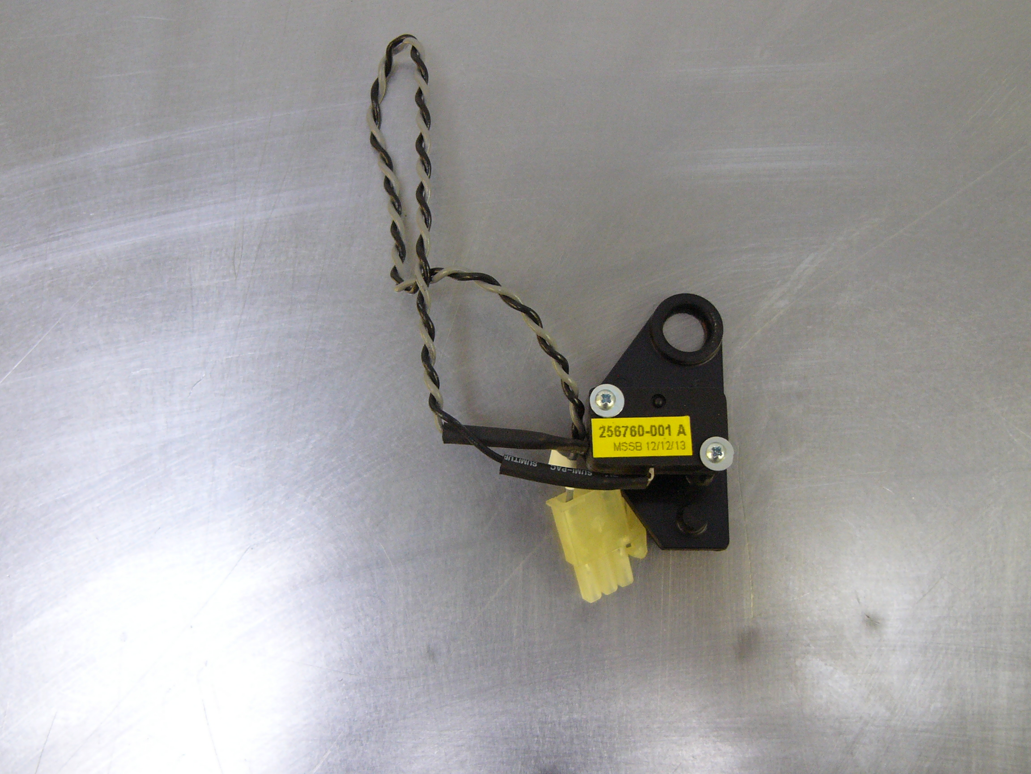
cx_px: 516
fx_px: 1519
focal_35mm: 51
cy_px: 387
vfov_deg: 28.6
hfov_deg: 37.5
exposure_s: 1/40
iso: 200
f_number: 2.8
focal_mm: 8.5
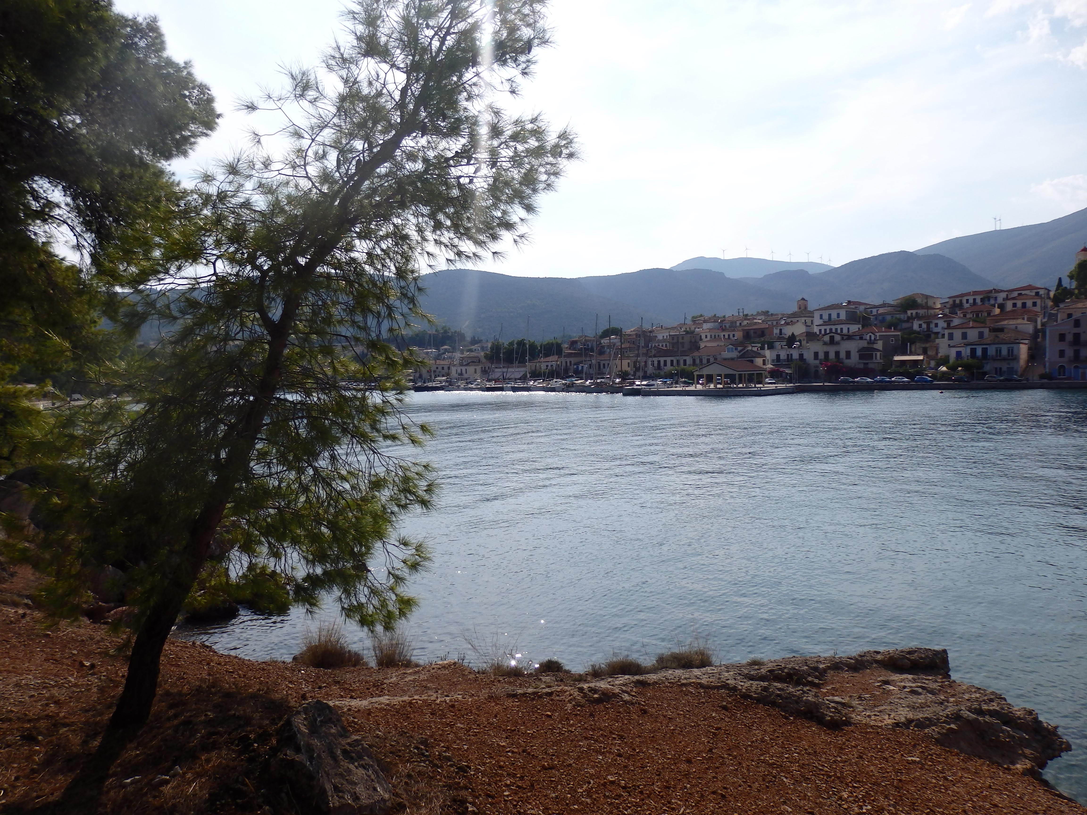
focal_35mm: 25
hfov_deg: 69.4
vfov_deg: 54.9
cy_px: 408
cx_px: 544
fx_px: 785
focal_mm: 4.5
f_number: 8.7
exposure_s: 1/400
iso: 100
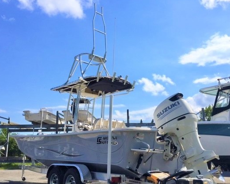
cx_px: 106
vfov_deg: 47.1
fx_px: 211
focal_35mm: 31
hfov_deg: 57.1
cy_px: 91
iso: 32
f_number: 2.2
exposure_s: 1/3597
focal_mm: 4.15
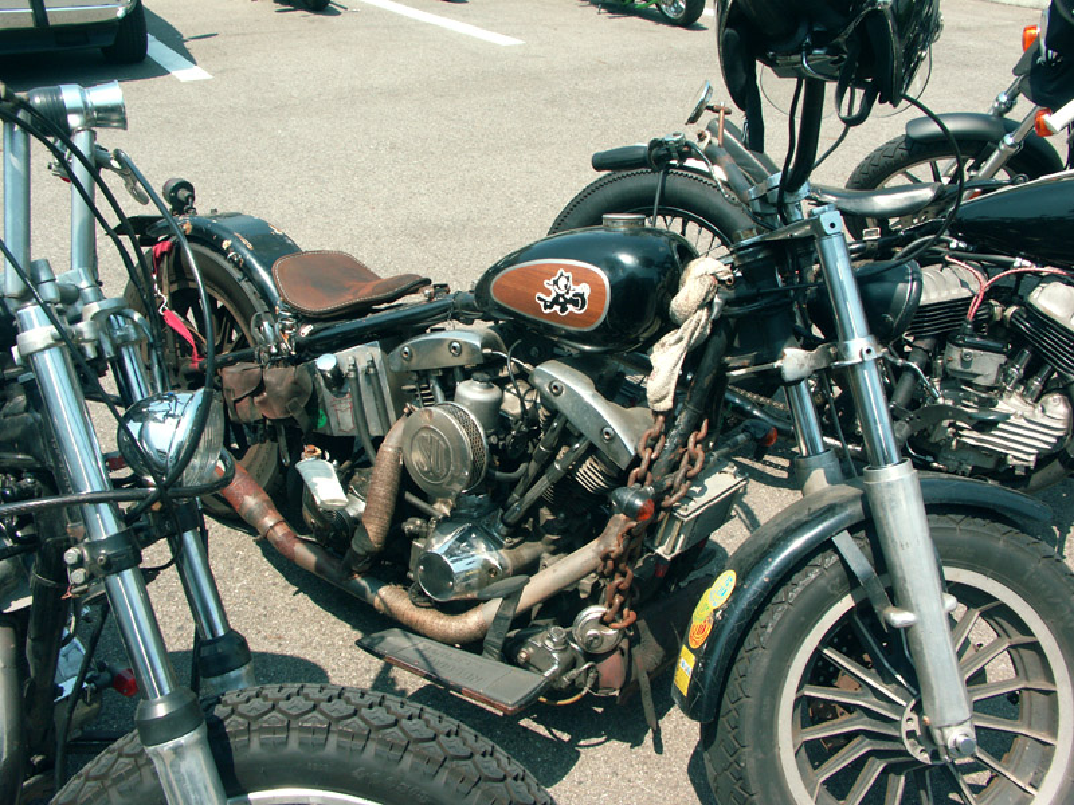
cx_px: 537
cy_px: 402
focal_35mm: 32
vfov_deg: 44.2
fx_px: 993
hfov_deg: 56.8
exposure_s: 1/250
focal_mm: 8.31
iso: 64
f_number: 6.3
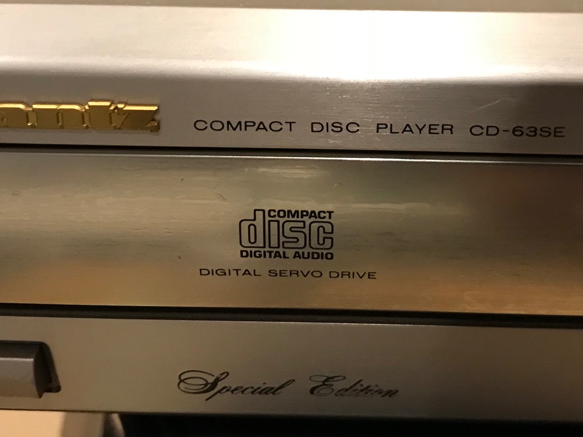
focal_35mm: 54
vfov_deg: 26.8
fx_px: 910
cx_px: 359
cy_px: 123
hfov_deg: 35.4
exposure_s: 1/17
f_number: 1.8
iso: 100
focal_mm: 3.99
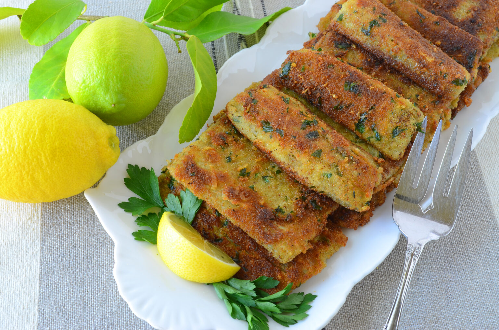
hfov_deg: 37.9
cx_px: 250
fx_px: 726
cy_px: 165
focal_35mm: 52
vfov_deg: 25.6
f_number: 10
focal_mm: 35
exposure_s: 1/2
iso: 100
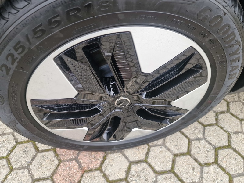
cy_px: 92
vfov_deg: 58.9
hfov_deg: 73.9
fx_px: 162
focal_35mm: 23
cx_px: 122
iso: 200
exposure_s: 1/180
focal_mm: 6.4
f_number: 1.8
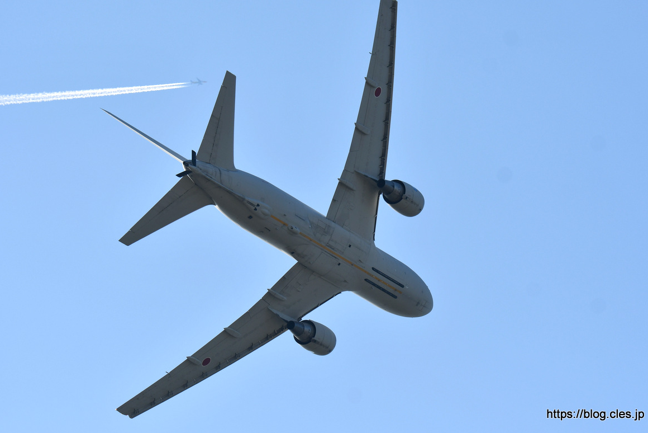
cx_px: 325
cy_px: 211
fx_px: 4888
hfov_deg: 7.6
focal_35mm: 272
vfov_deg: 5.1
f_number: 5.6
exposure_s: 1/1600
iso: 100
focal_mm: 175
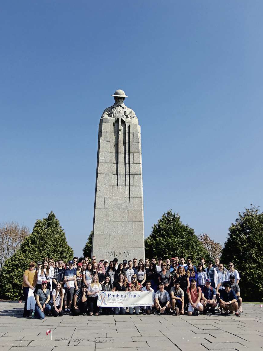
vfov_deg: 60.0
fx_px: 304
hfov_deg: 46.8
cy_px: 170
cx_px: 129
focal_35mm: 30
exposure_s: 1/1326
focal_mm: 4.15
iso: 25
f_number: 2.2
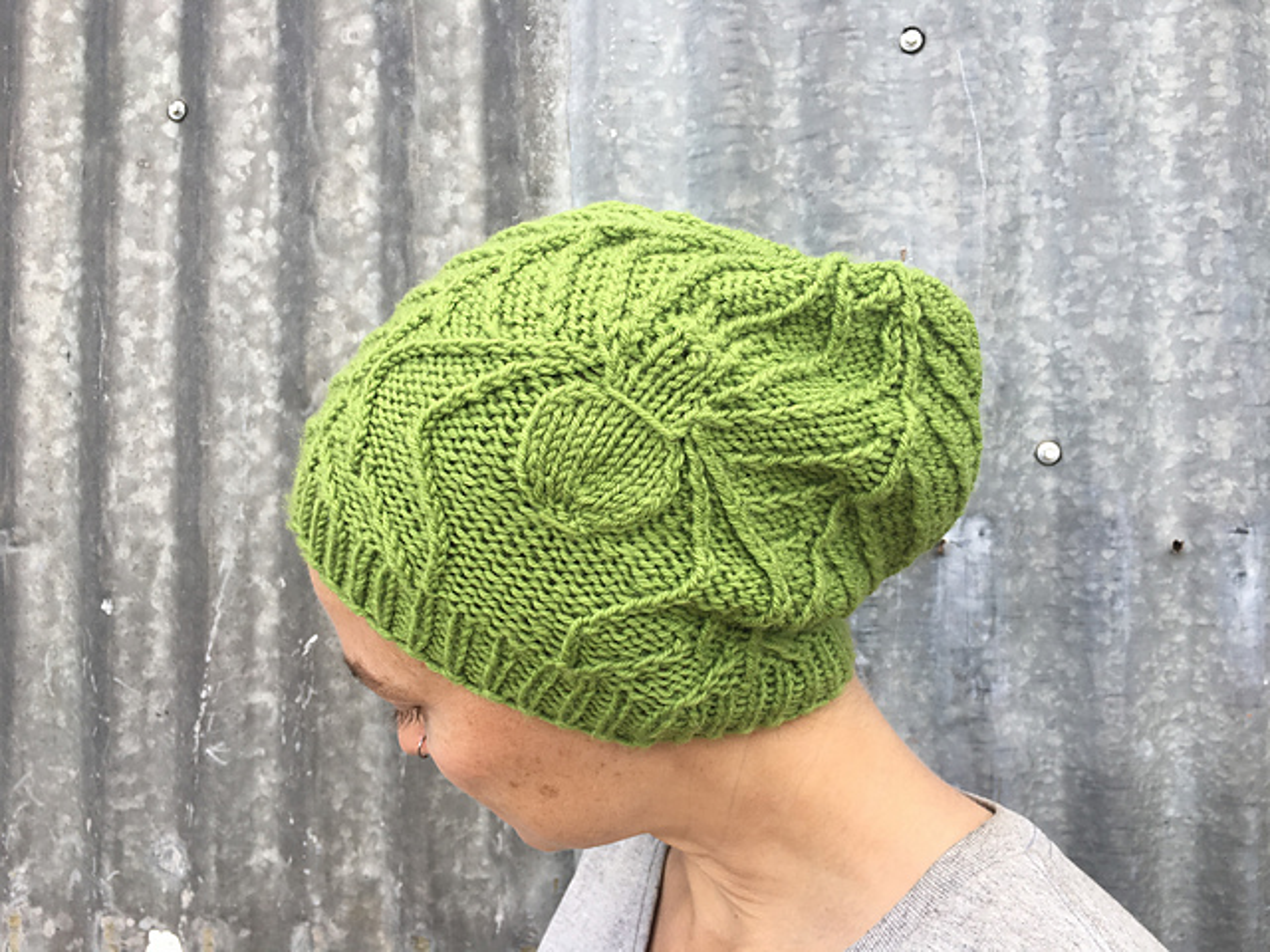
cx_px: 635
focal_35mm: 29
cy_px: 476
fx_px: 1064
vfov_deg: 48.2
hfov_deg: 61.7
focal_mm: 4.15
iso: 25
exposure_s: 1/161
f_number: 2.2
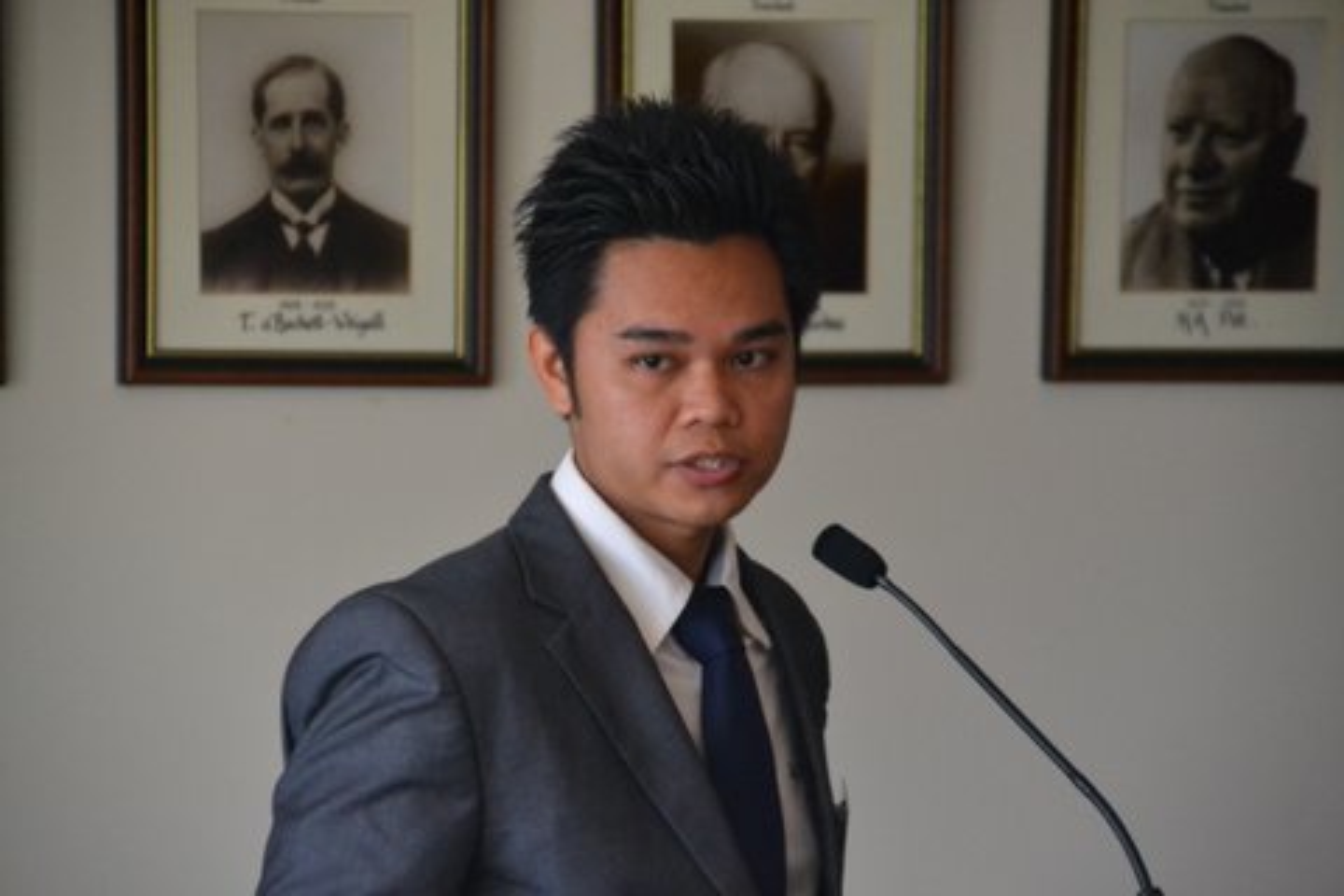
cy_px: 448
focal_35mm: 255
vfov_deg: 5.4
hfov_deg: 8.1
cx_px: 672
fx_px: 9519
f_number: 6.3
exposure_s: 1/100
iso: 3200
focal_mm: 170
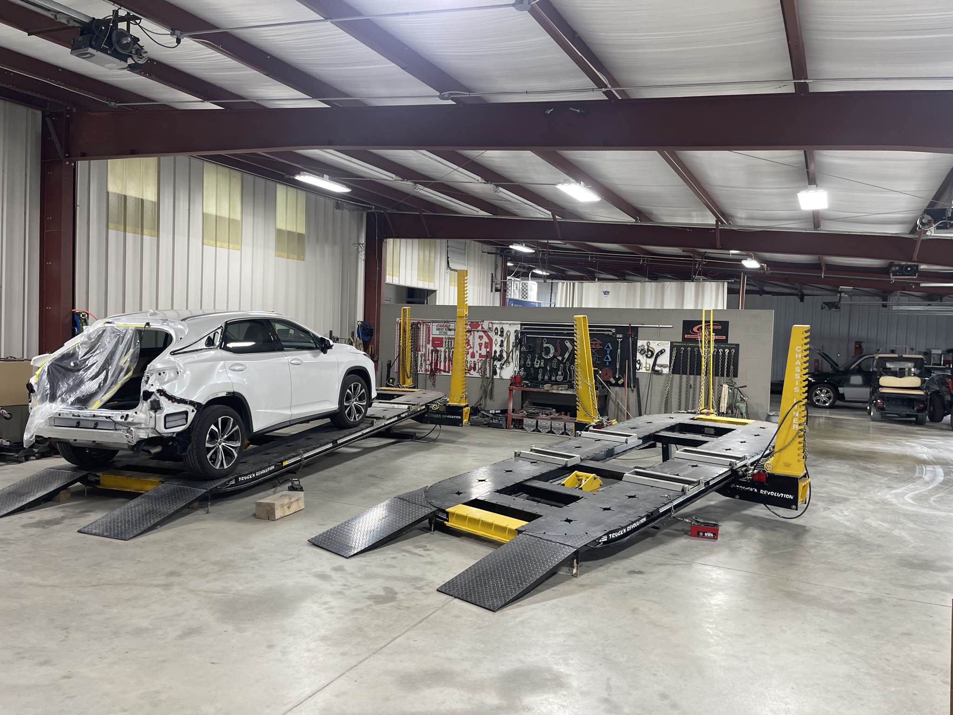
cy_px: 358
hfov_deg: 67.3
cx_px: 476
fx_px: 716
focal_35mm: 26
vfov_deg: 53.1
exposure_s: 1/120
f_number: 1.6
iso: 125
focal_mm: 5.1
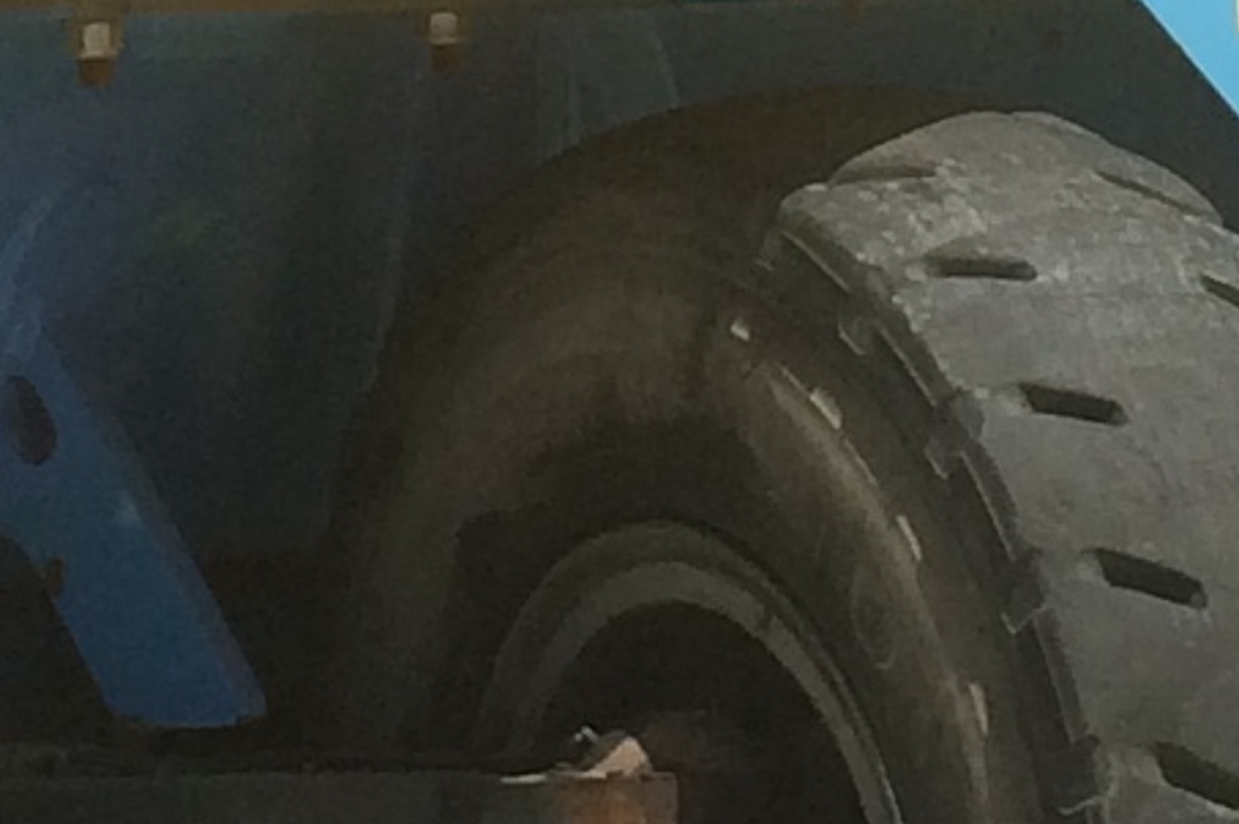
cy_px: -600
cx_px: 308
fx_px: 7463
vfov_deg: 6.2
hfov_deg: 9.5
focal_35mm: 217
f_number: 2.2
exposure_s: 1/2415
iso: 32
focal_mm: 4.15
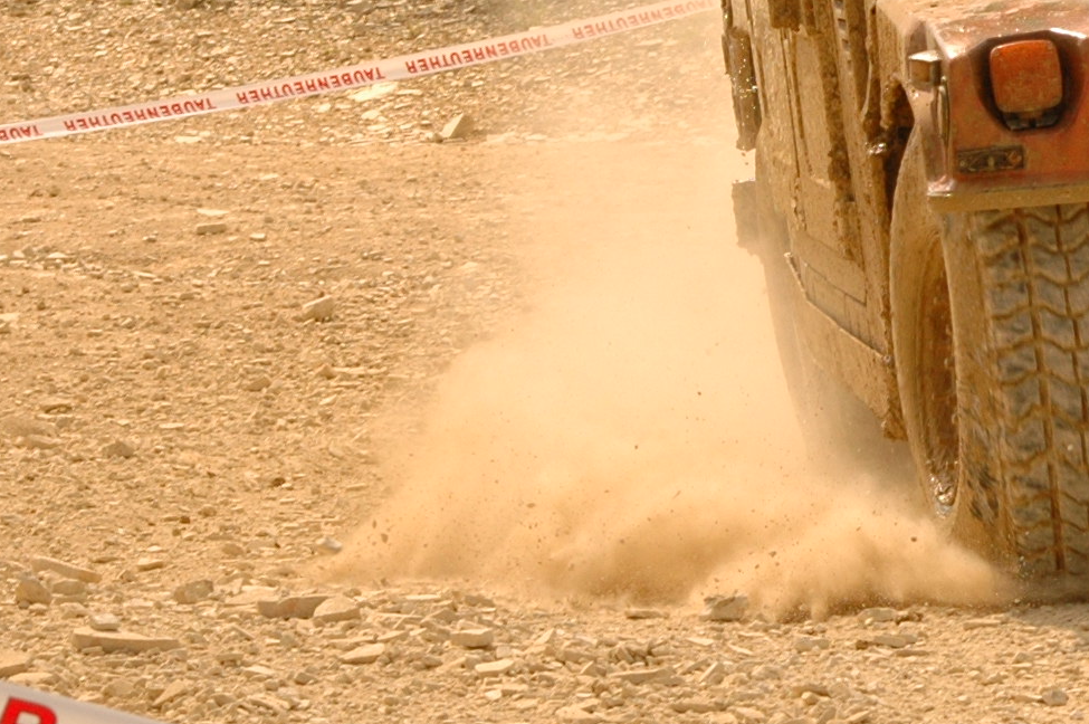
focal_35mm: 324
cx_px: 1569
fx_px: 9791
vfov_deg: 4.2
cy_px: 160
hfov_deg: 6.3
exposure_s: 1/640
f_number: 13
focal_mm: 70
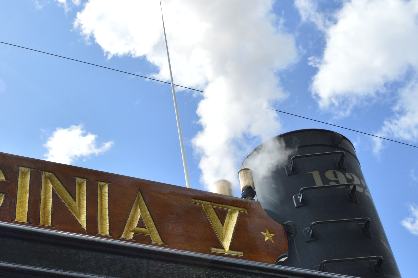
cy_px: 176
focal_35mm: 45
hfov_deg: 42.2
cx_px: 99
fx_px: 522
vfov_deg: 29.7
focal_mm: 18
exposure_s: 1/200
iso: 200
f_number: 14
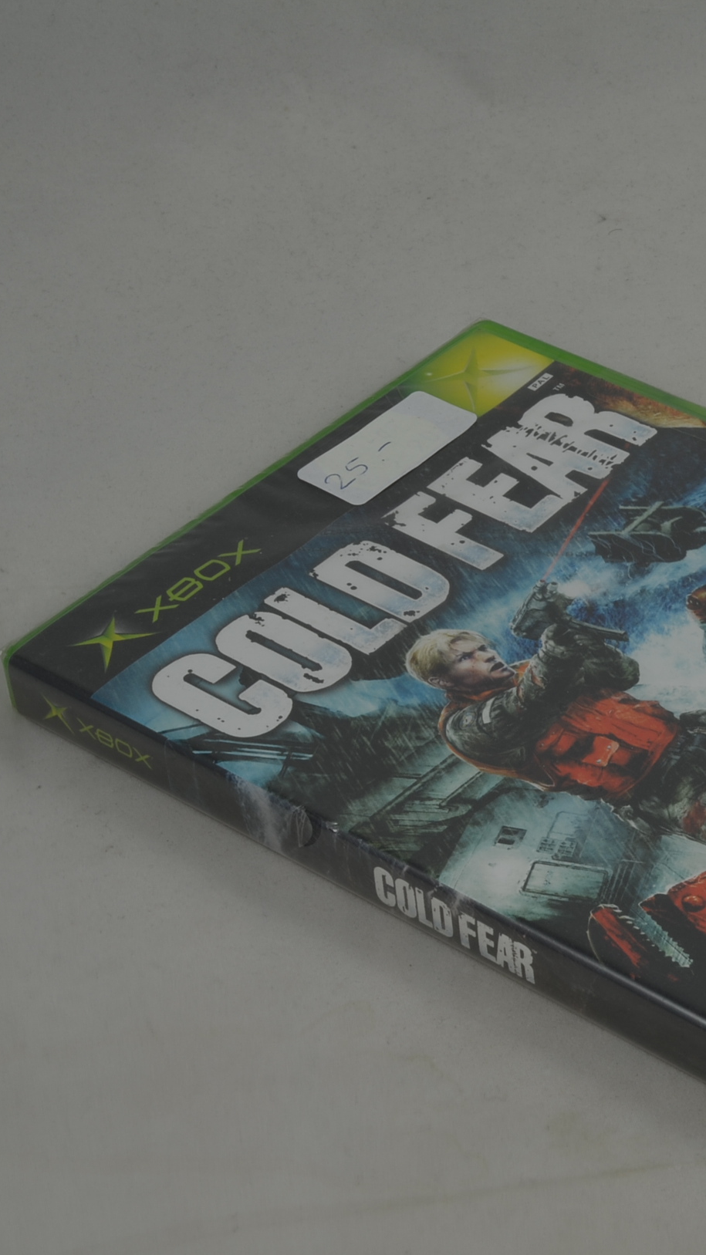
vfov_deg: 22.5
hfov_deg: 12.6
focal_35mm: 95
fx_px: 3162
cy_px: 627
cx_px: 680
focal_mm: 40
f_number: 20
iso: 100
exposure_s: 1/3
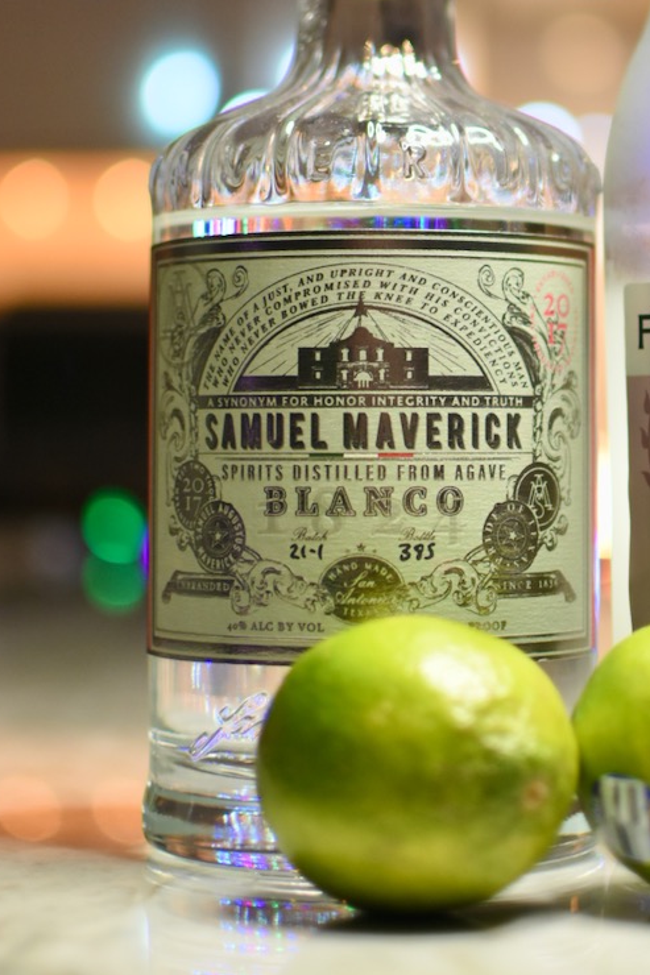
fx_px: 2462
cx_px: 525
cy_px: 285
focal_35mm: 91
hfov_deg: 14.9
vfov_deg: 22.3
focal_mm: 35
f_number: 1.8
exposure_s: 1/100
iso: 800
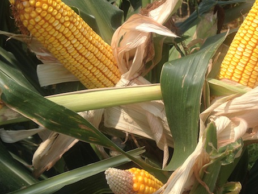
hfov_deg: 32.7
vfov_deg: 25.1
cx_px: 191
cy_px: 71
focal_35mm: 58
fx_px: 432
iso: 50
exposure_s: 1/1355
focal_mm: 4.12
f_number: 2.4
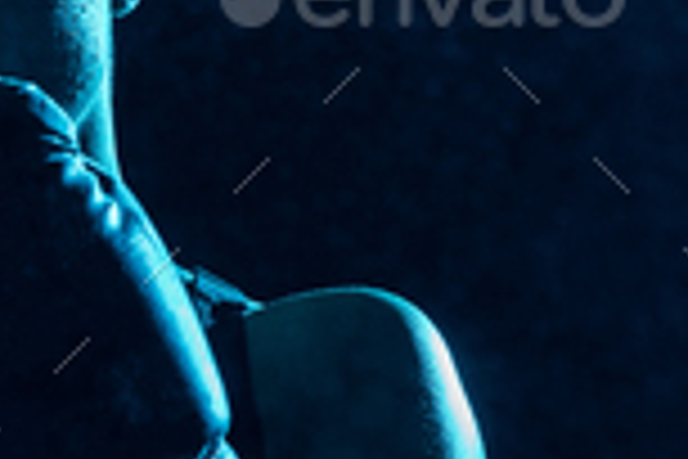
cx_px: -265
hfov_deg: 10.4
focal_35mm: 193
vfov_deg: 7.1
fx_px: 3688
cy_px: 207
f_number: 4.5
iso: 100
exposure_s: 1/160
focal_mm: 50
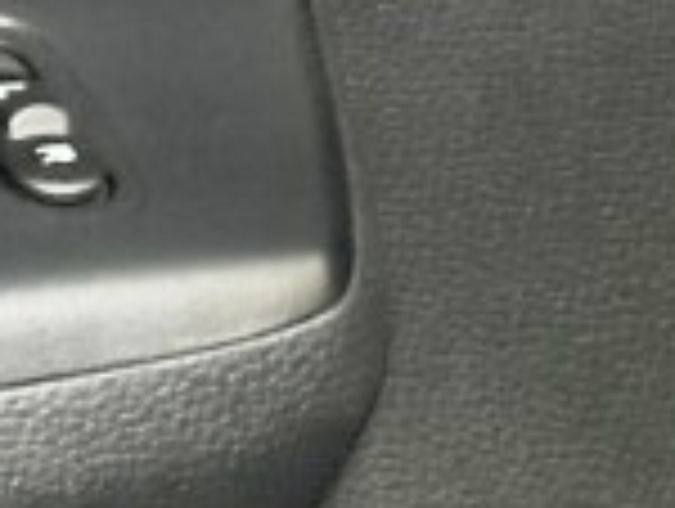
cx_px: -486
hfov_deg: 6.0
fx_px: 6387
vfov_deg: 4.5
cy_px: -405
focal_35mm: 327
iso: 640
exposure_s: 1/30
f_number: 1.78
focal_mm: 6.86
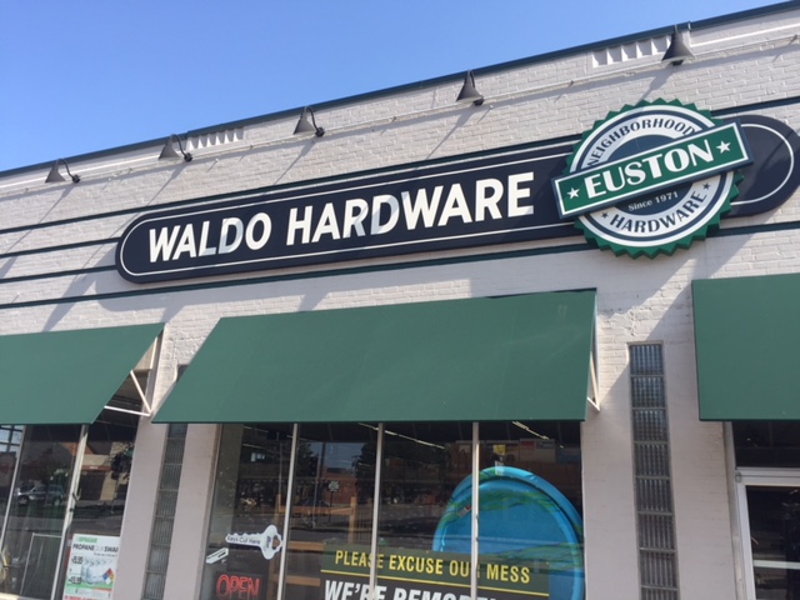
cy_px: 300
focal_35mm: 29
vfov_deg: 48.2
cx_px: 400
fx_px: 670
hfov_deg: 61.7
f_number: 2.2
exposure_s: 1/920
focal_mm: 4.15
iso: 32
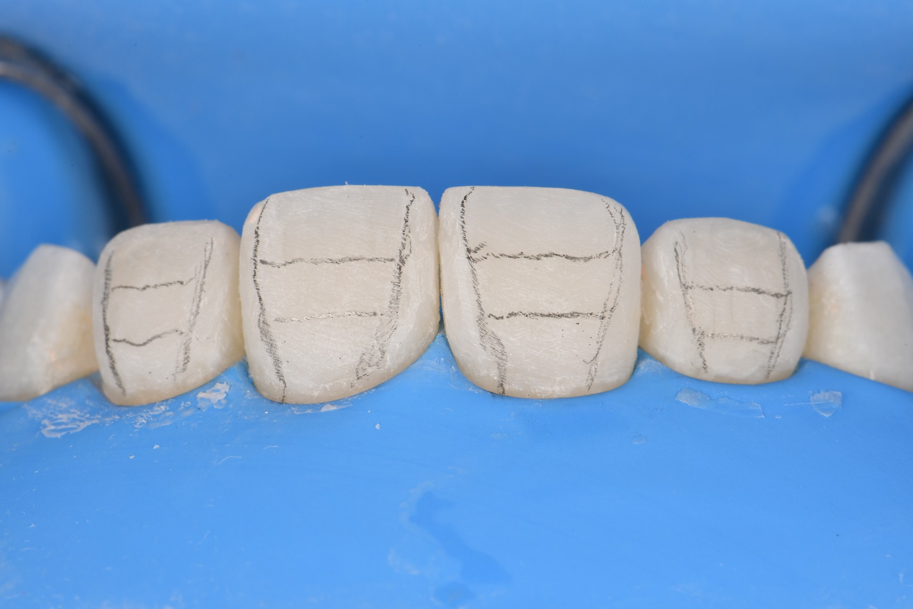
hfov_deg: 16.3
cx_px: 456
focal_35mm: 126
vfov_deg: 10.9
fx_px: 3195
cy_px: 304
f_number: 32
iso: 200
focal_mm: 105
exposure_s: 1/160
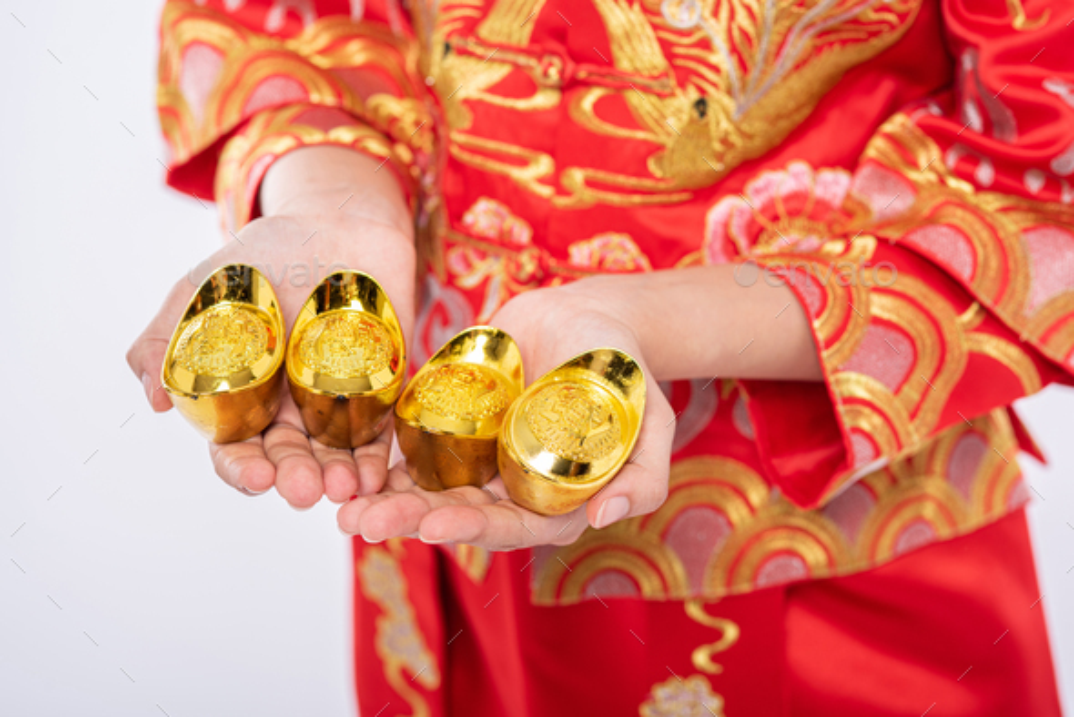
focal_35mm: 85
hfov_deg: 23.9
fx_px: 2537
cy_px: 358
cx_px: 537
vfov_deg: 16.1
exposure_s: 1/200
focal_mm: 85
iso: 100
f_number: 4
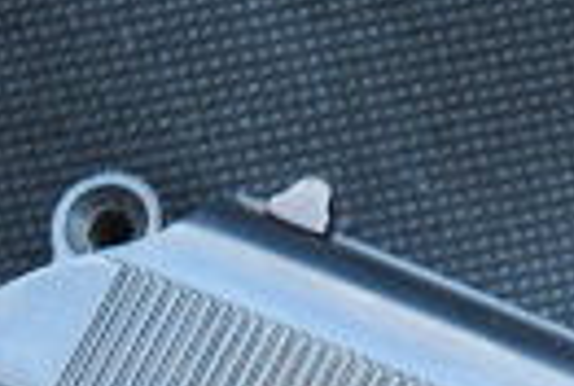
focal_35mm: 357
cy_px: 713
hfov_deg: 5.8
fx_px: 5705
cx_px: 504
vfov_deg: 3.8
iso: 200
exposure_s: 1/30
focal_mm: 52
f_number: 4.5
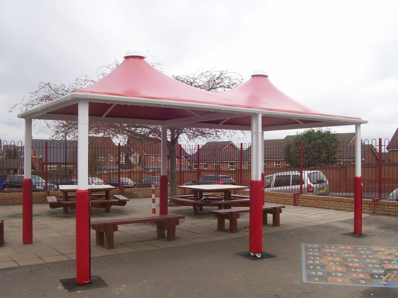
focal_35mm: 36
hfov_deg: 51.4
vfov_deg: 39.7
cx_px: 199
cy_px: 149
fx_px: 414
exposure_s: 1/335
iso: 80
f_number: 4.8
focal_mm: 6
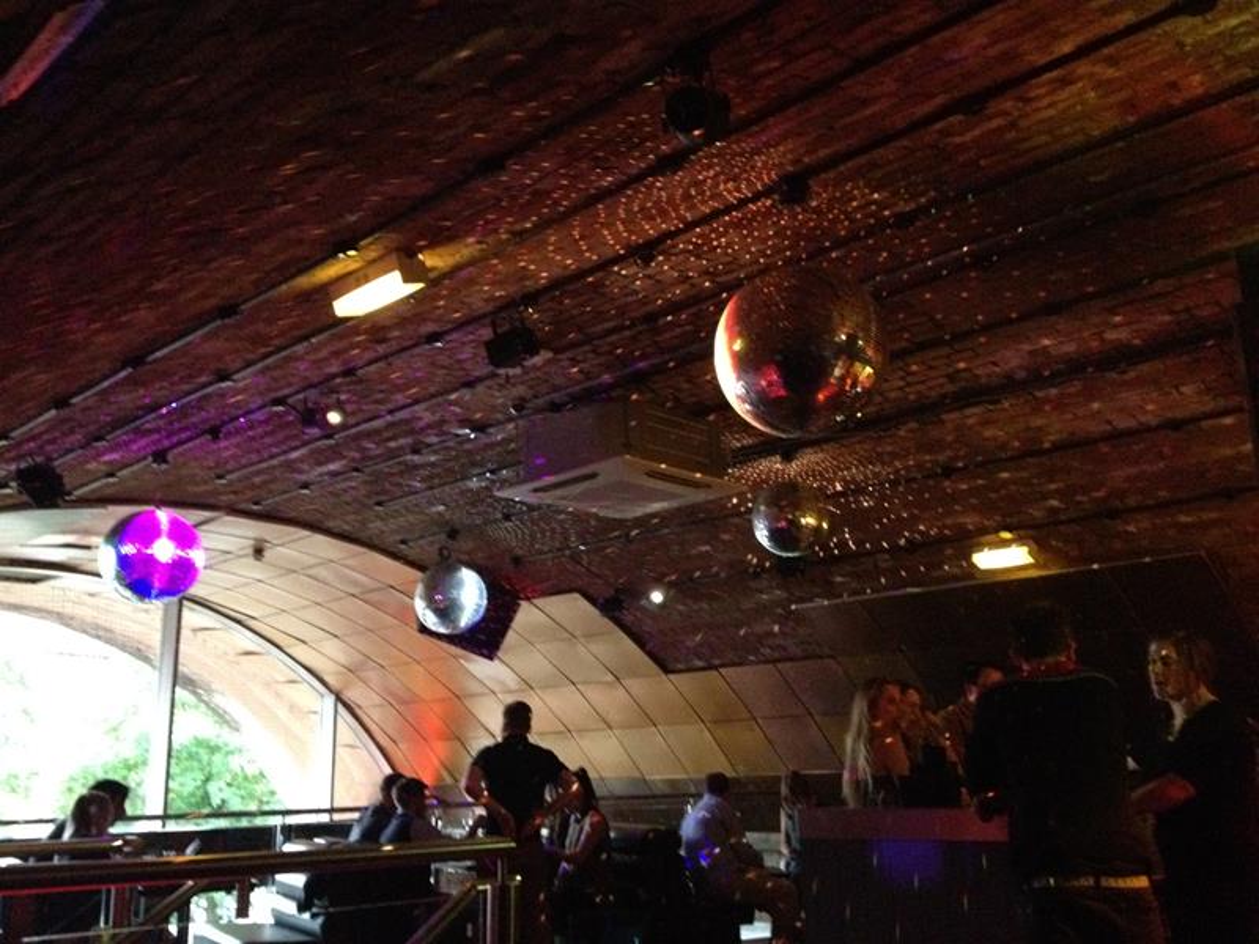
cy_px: 472
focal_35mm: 35
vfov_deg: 40.7
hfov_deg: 52.6
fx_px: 1273
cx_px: 630
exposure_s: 1/15
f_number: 2.4
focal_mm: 4.28
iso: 800
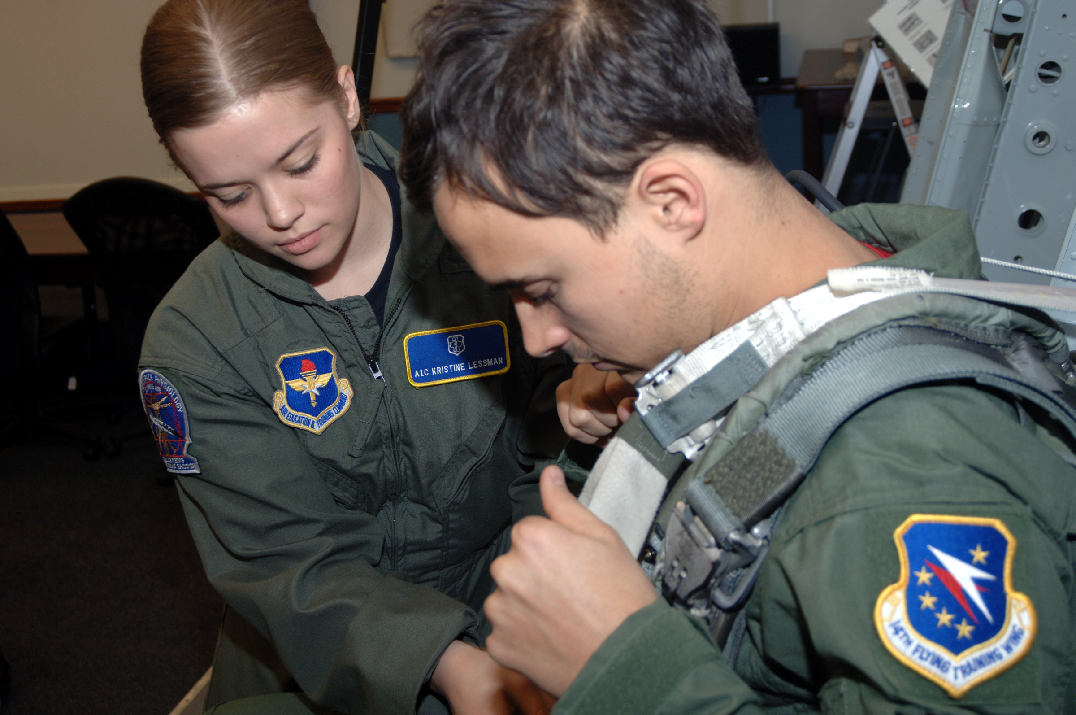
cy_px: 358
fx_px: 1343
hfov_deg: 43.7
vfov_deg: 29.8
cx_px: 538
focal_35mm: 45
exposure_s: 1/60
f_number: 5
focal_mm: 30
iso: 200
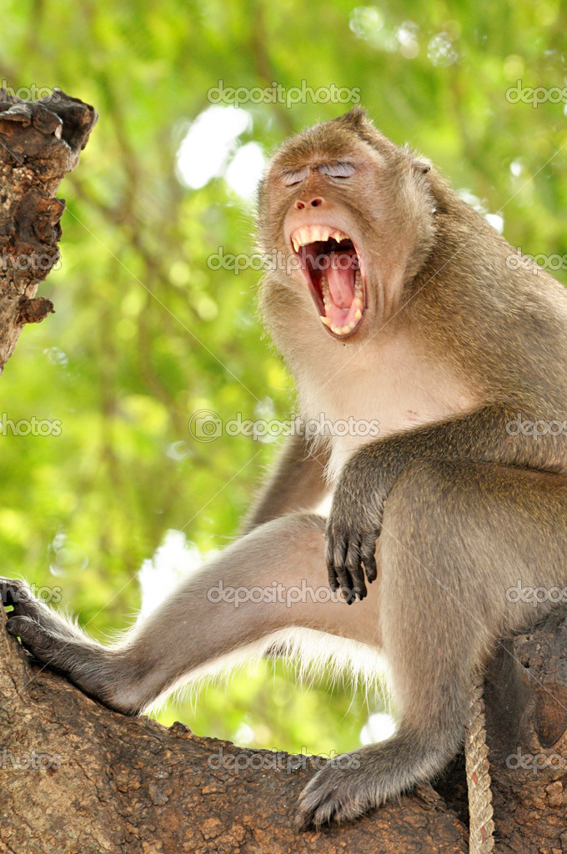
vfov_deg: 5.7
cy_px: 427
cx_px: 284
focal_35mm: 360
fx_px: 8527
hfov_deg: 3.8
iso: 800
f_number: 11
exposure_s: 1/80
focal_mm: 240
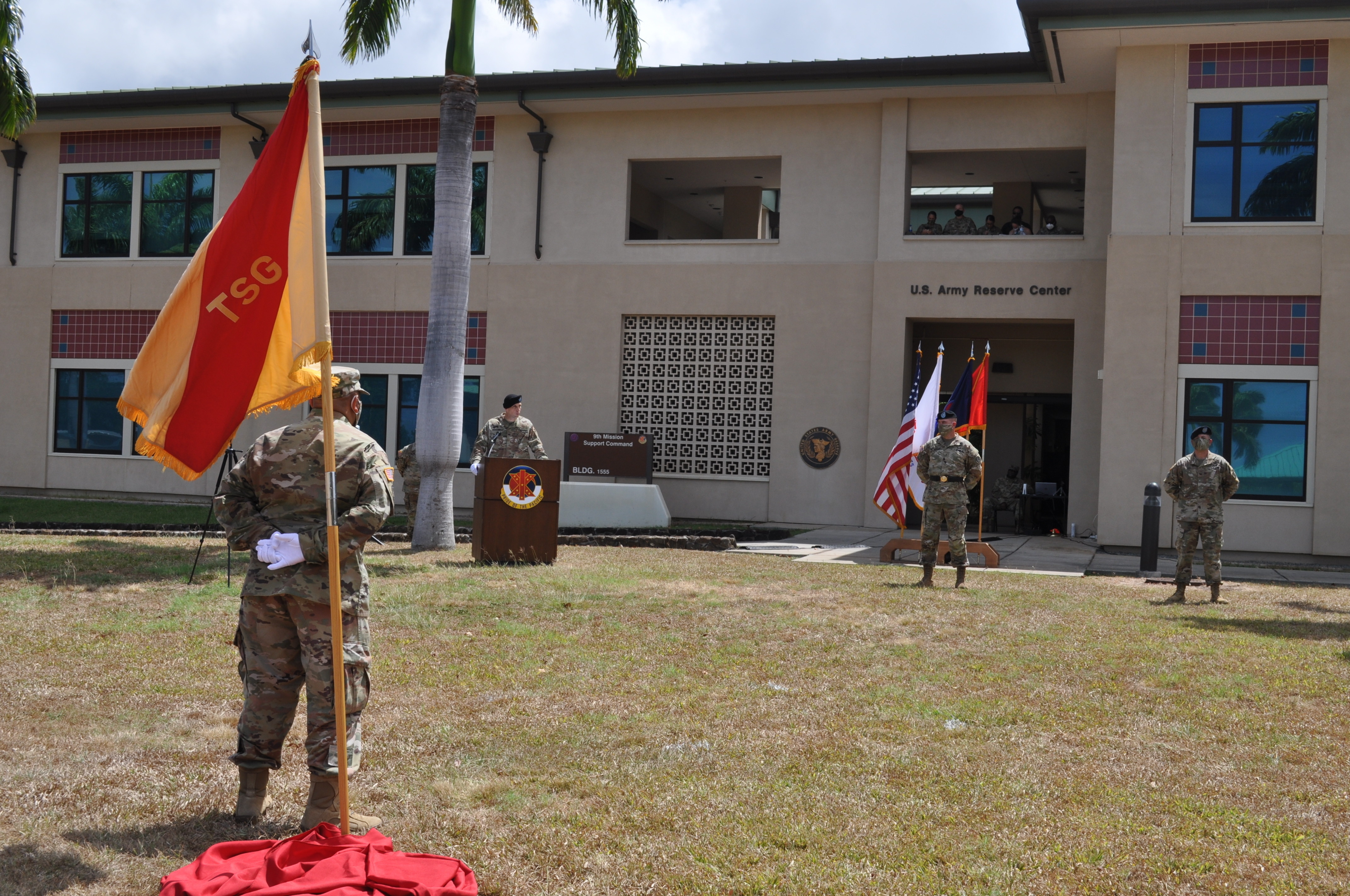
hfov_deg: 46.4
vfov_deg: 31.8
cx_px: 675
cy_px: 448
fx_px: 1573
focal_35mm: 42
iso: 200
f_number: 9
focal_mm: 28
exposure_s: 1/320
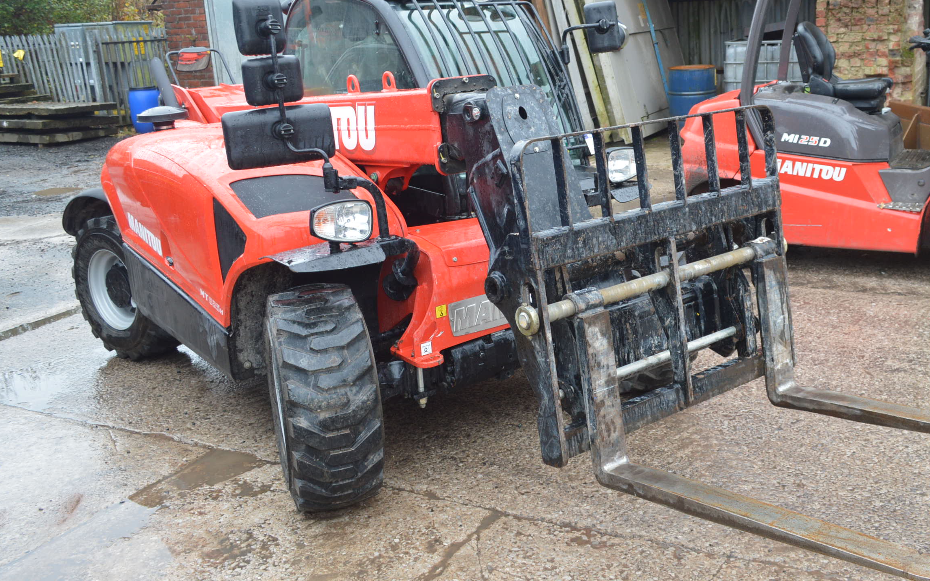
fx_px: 913
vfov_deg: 35.2
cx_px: 553
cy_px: 229
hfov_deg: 53.7
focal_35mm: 36
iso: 400
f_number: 4.5
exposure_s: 1/80
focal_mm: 18
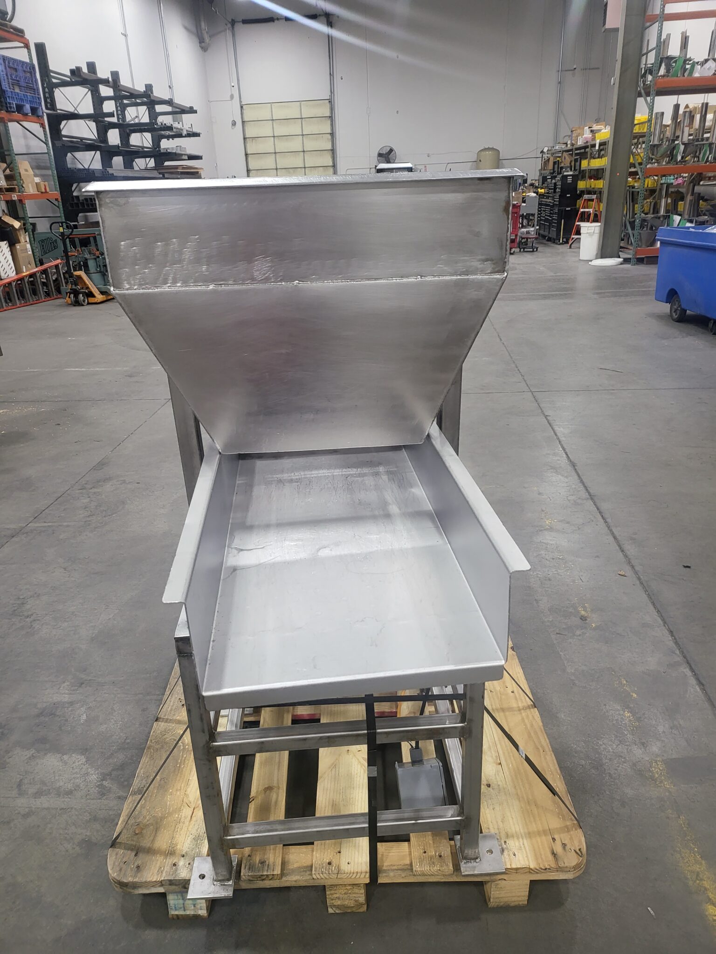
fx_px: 662
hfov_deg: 56.8
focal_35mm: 24
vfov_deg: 71.6
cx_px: 358
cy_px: 477
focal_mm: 5
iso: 200
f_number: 1.8
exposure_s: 1/120
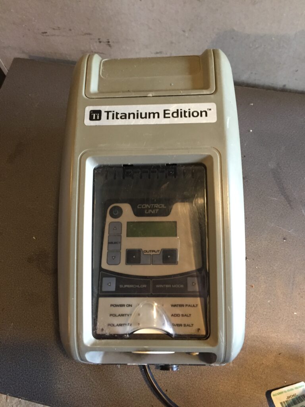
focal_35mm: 29
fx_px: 341
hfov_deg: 48.2
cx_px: 152
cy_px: 204
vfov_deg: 61.7
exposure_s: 1/33
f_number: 2.2
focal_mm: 4.15
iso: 320
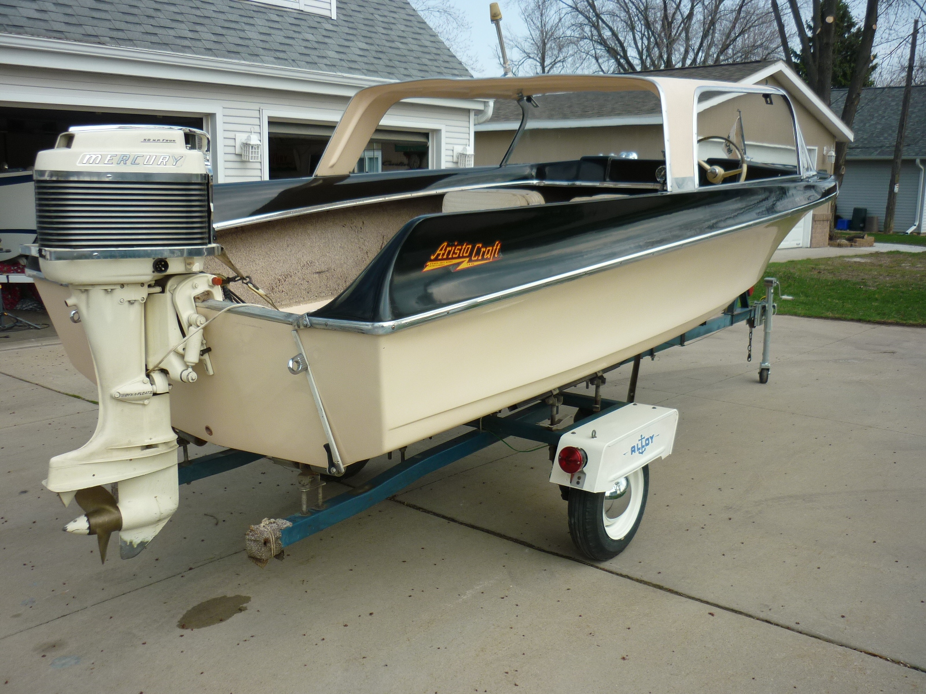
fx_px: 883
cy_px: 347
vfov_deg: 42.9
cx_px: 463
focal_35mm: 33
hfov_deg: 55.4
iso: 80
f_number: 2.8
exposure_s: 1/640
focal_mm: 5.5
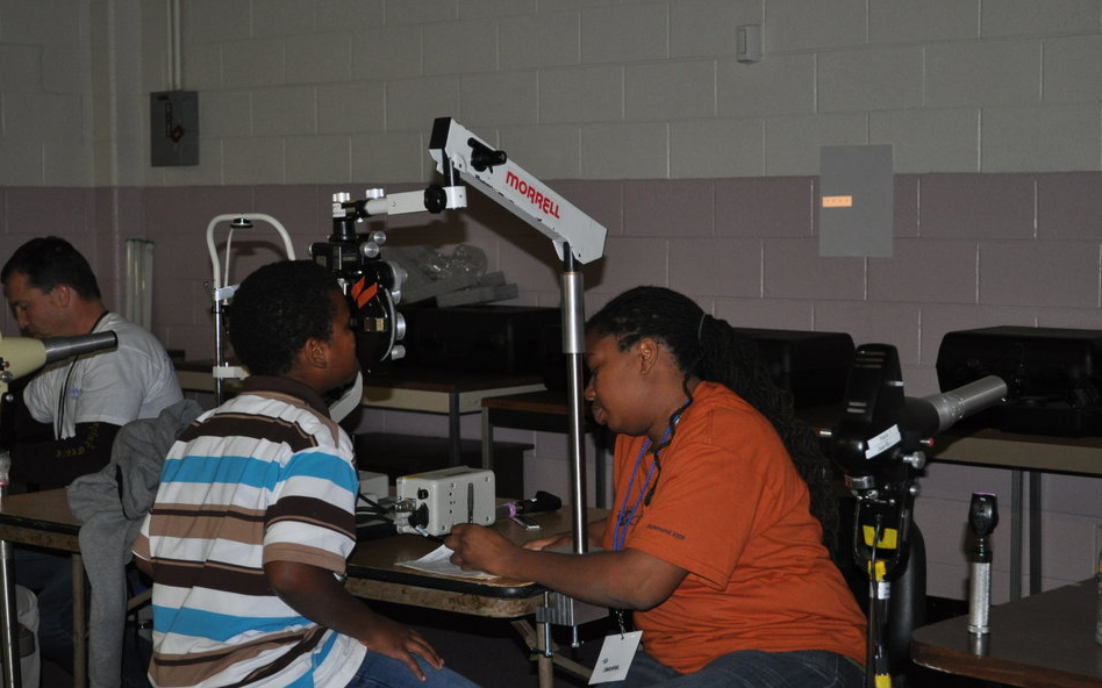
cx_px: 528
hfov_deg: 31.1
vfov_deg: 19.7
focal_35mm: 66
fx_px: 1982
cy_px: 384
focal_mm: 40
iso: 800
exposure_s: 1/60
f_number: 5.3
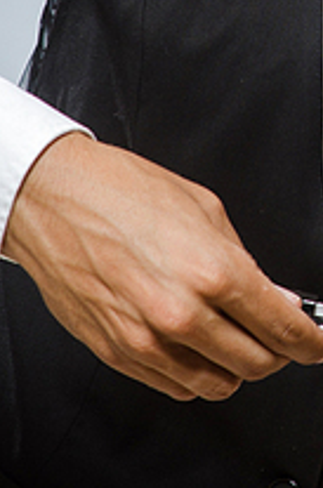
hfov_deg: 2.9
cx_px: 538
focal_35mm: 466
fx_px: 6300
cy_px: -192
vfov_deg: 4.4
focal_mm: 85
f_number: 6.3
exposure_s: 1/200
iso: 100
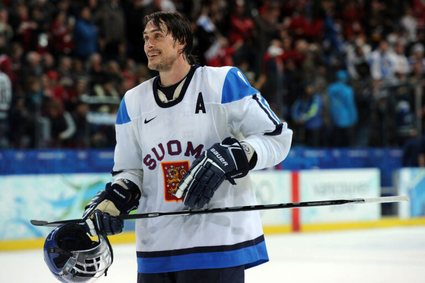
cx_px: 212
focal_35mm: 155
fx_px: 1830
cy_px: 142
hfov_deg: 13.2
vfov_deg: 8.9
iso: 1600
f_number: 4
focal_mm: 155
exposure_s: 1/1000
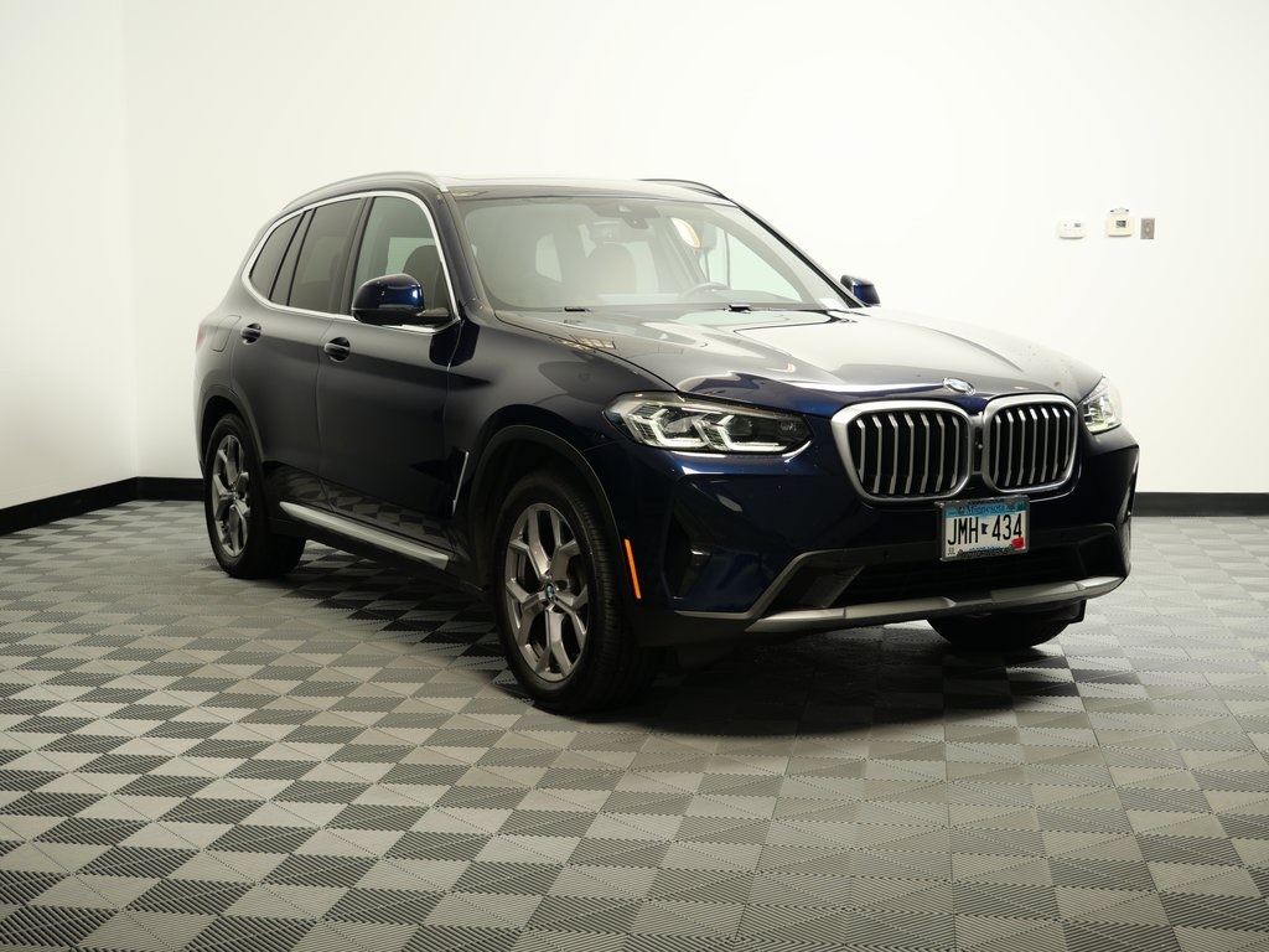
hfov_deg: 42.9
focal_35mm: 44
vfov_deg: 32.9
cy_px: 476
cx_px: 634
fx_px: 1613
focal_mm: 22
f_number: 4.2
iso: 200
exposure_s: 1/200
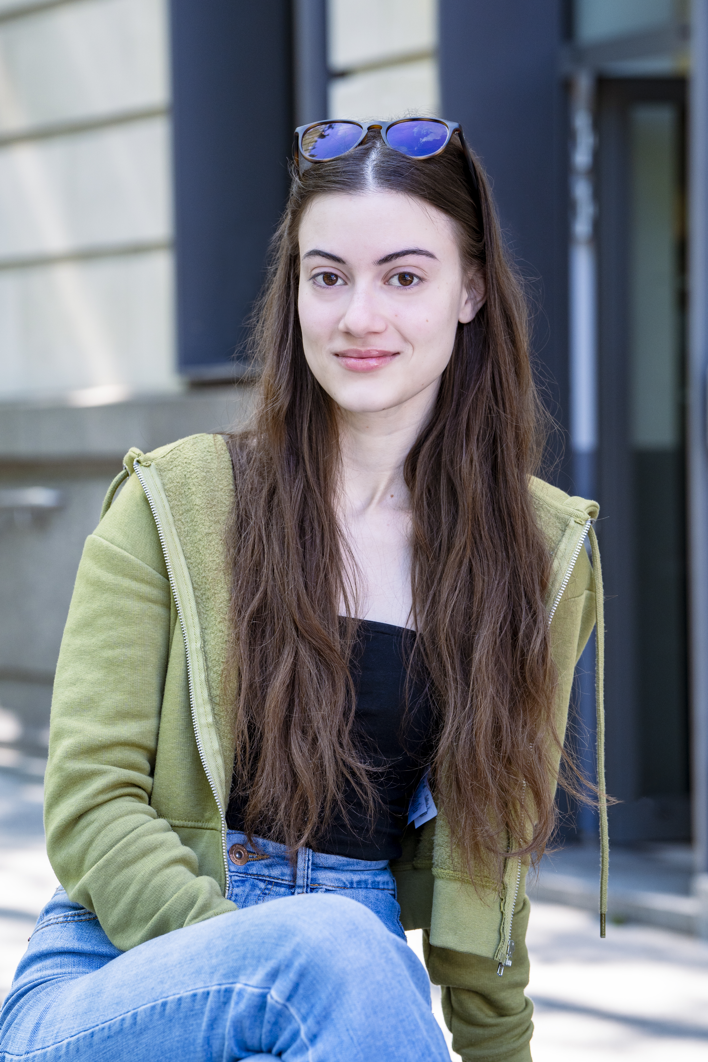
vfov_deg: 20.0
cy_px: 531
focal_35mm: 102
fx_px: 3009
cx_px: 354
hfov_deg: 13.4
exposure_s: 1/400
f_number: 5.6
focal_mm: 102
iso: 1250
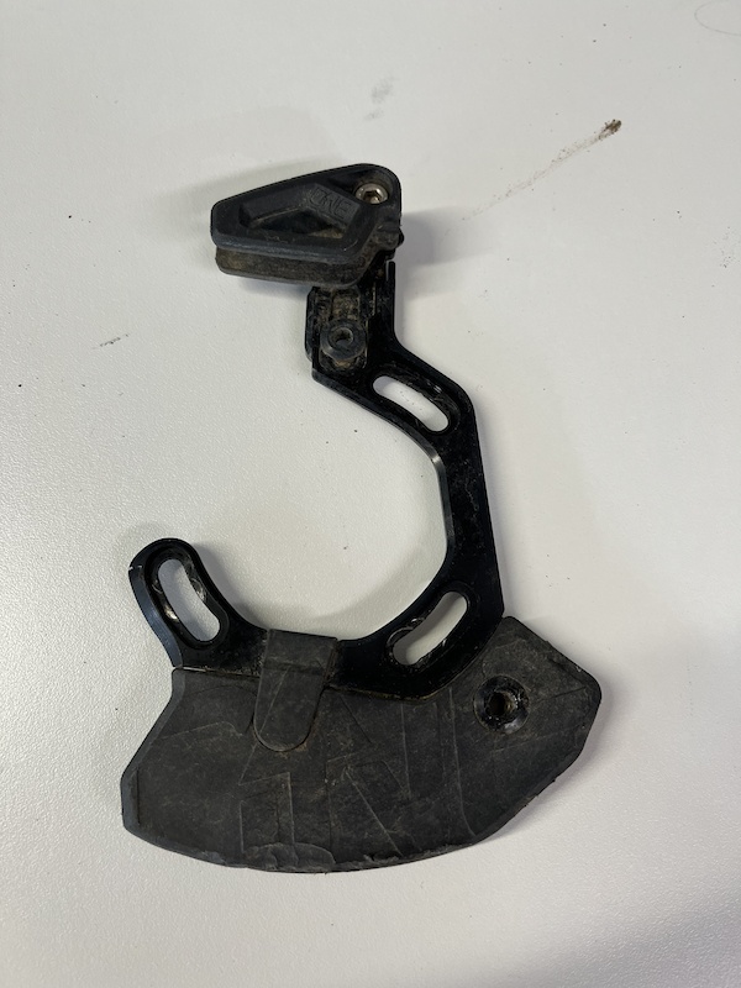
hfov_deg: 53.1
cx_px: 370
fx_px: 742
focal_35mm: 26
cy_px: 494
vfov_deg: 67.3
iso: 80
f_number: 1.6
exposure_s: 1/120
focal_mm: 5.1
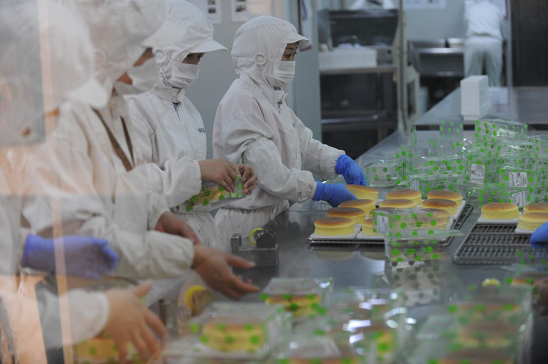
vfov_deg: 19.4
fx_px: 1065
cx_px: 274
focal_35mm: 70
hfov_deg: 28.9
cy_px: 182
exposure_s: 1/125
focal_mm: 70
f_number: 3.2
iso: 1600
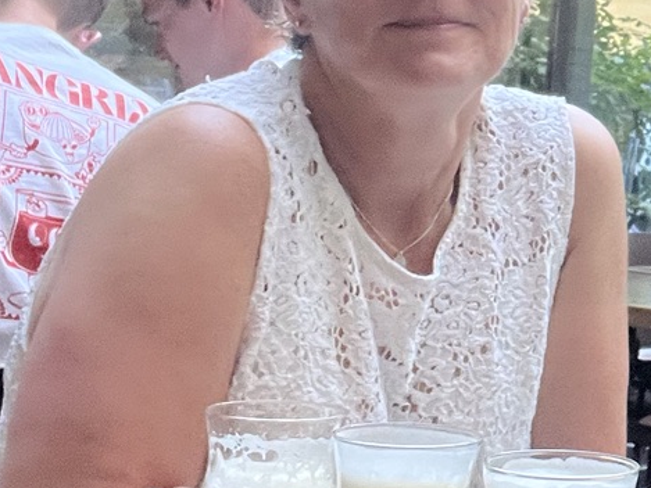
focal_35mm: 98
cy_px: -30
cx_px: 851
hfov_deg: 18.6
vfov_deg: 14.8
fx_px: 1843
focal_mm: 2.71
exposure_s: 1/60
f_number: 2.2
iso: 160
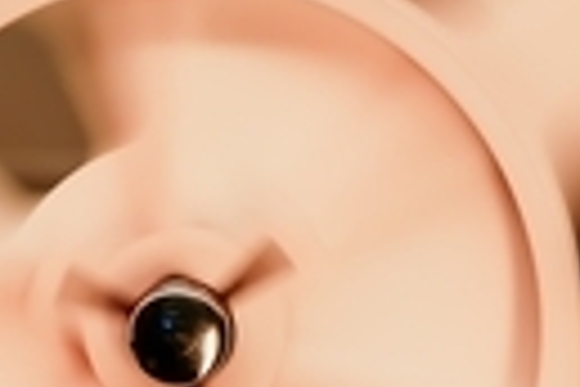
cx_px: 315
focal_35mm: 618
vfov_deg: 2.2
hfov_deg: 3.3
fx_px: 9956
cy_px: 344
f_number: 2.5
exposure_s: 1/160
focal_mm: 135
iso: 320
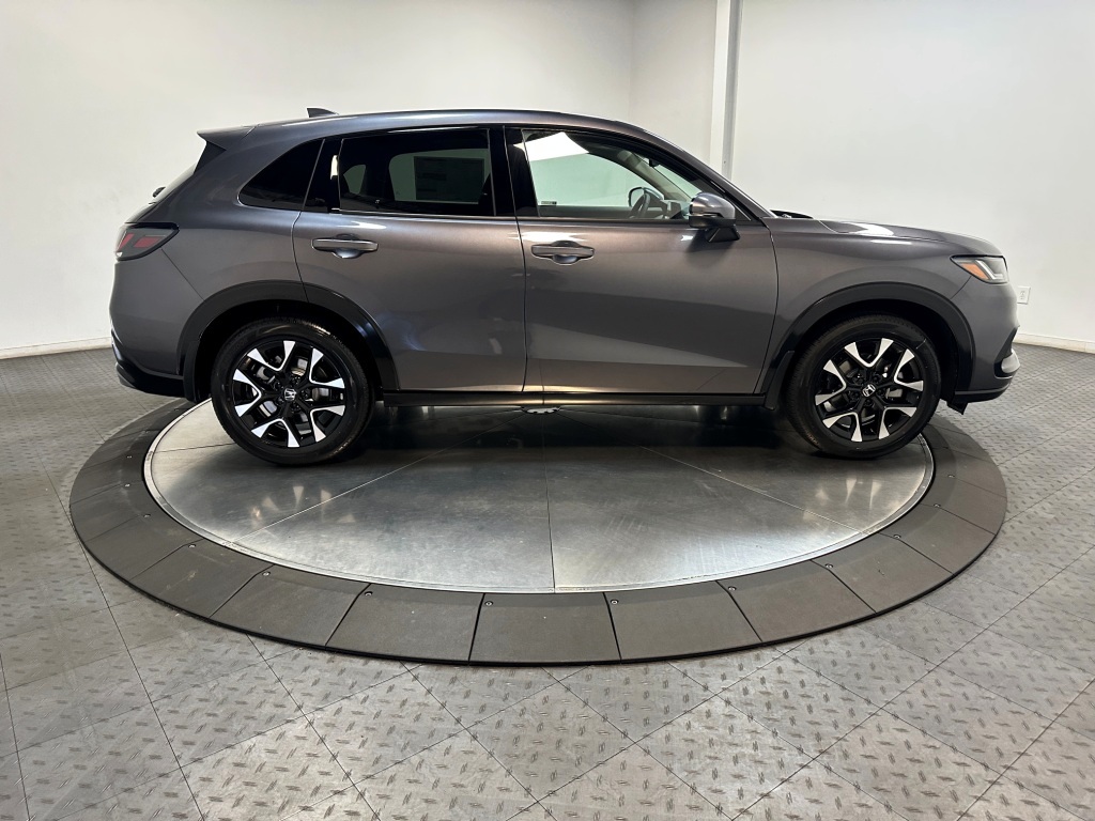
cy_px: 410
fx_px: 759
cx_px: 548
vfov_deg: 56.8
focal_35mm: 24
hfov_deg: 71.6
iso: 400
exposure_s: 1/60
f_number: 1.78
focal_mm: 6.86
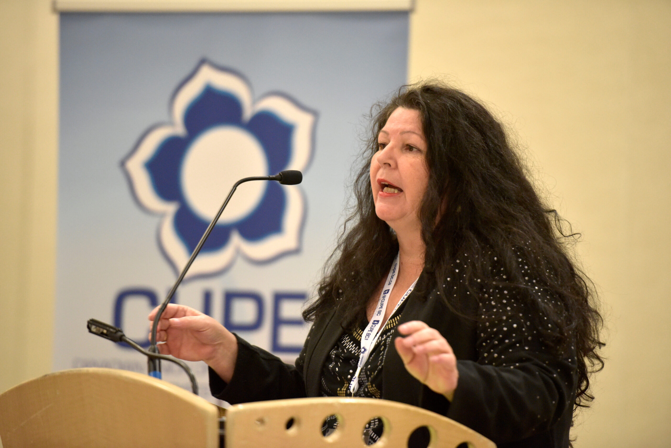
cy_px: 224
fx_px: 3729
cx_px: 336
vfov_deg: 6.9
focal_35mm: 200
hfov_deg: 10.3
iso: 3200
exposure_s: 1/160
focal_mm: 200
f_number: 2.8
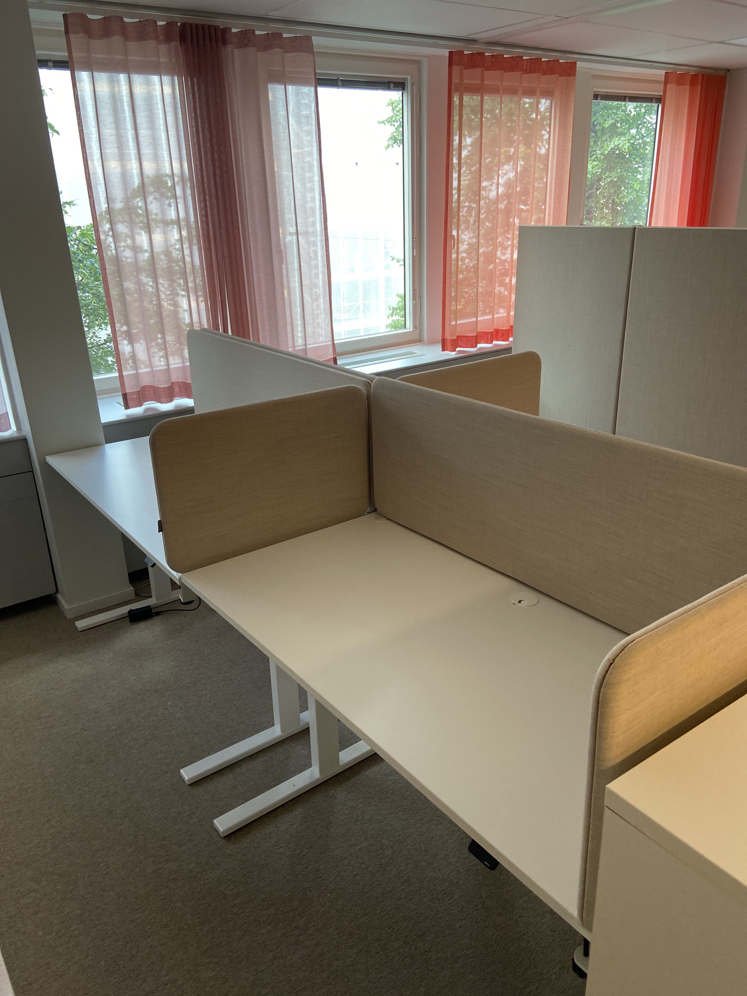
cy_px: 498
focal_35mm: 26
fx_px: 748
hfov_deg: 53.1
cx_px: 374
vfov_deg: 67.3
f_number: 1.8
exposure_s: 1/100
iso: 80
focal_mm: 4.25
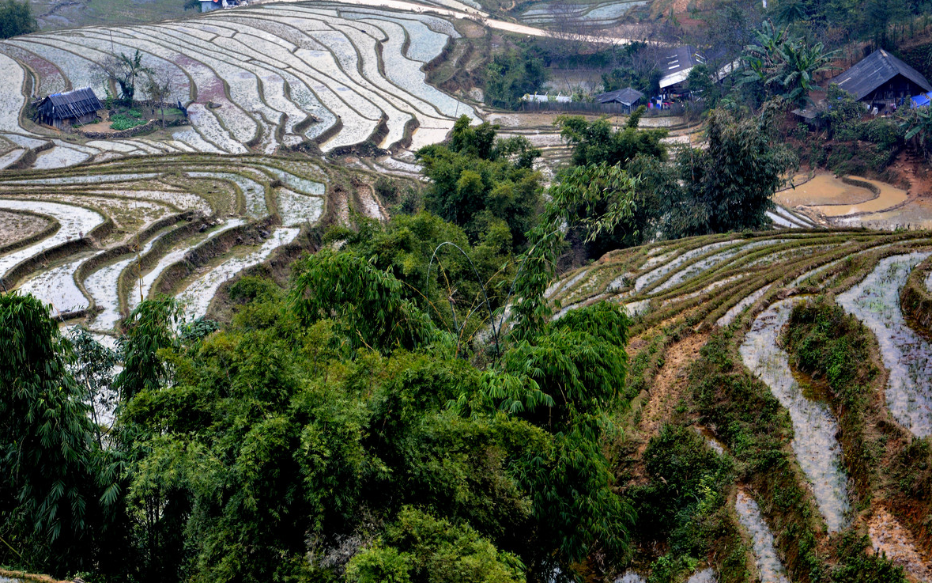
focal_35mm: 105
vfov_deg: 12.4
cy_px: 418
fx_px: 2667
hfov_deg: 19.8
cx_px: 414
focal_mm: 50
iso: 200
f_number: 5
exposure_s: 1/100
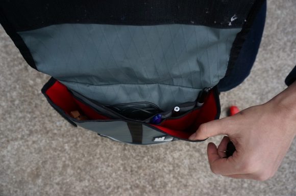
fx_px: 197
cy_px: 98
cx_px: 148
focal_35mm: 24
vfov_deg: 53.0
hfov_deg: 73.8
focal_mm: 16
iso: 160
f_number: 4
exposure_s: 1/60
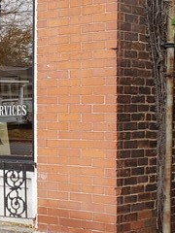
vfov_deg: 17.7
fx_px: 748
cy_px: 116
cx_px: -101
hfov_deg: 12.6
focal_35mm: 111
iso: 80
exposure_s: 1/120
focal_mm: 4.3
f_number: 2.4
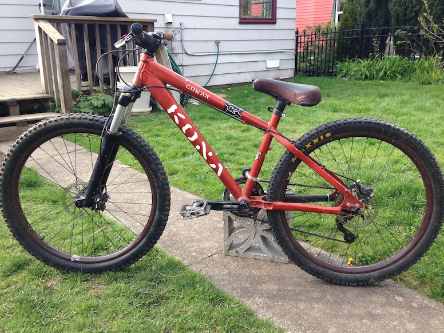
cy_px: 162
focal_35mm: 34
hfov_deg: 53.9
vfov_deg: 41.8
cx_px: 228
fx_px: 436
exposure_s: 1/306
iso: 50
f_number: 2.4
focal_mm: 4.12
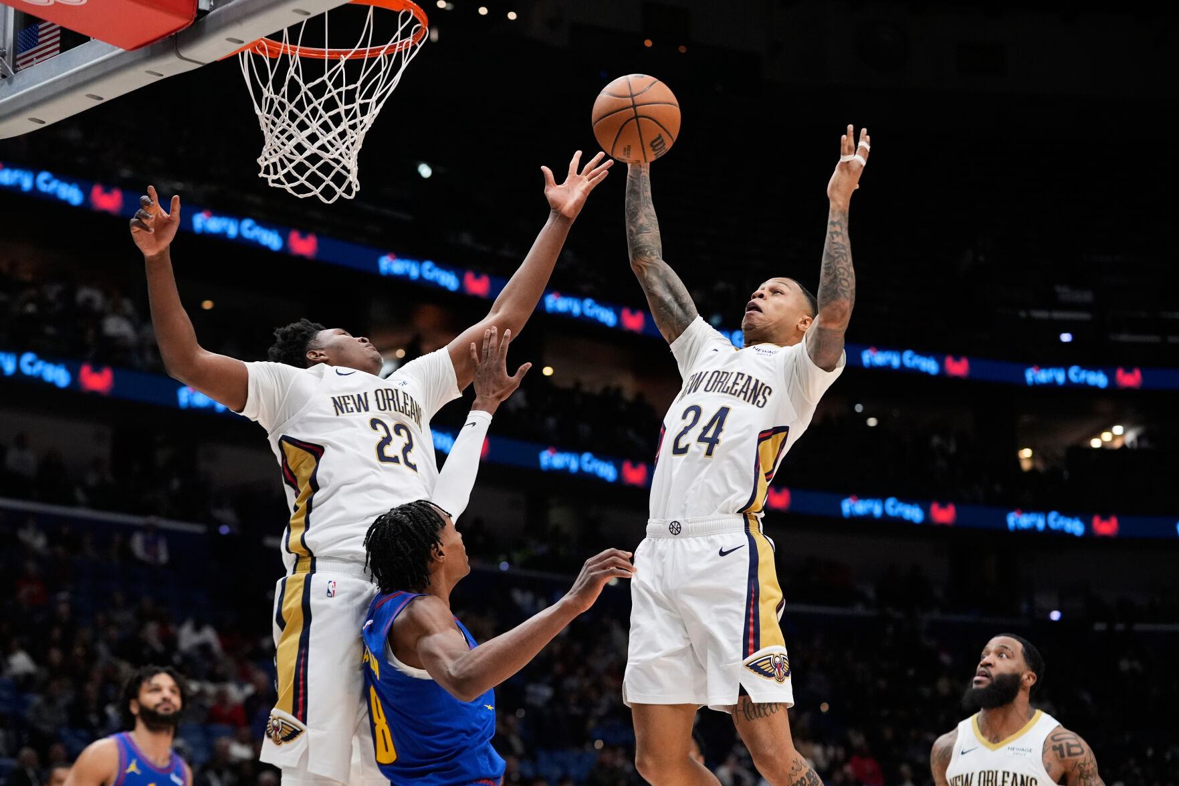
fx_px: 2521
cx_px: 590
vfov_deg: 17.7
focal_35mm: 77
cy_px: 393
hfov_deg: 26.3
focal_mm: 77
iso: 4000
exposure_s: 1/2500
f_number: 3.2
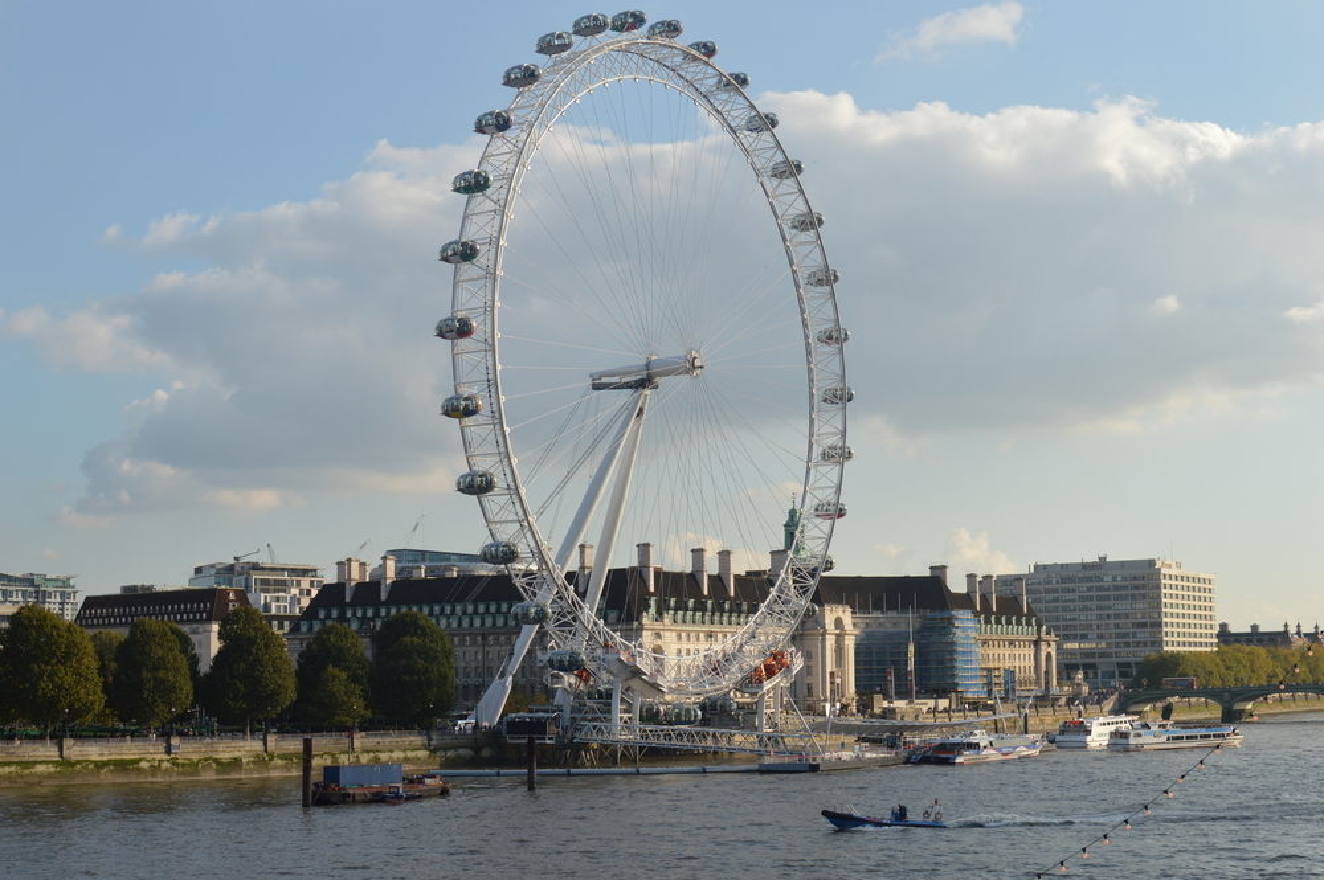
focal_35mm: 52
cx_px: 662
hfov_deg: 37.9
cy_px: 440
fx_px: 1929
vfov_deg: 25.7
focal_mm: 35
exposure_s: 1/160
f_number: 10
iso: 100
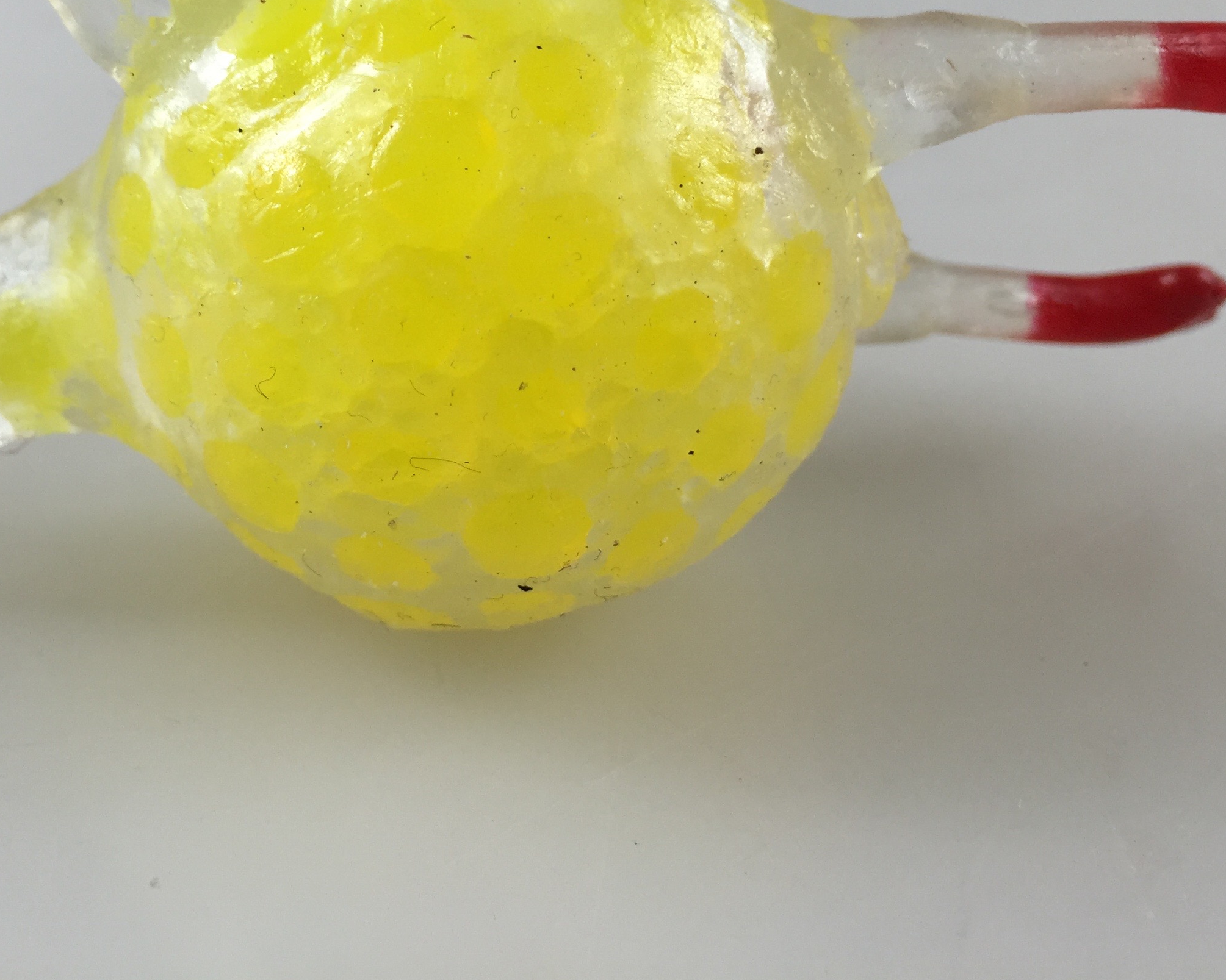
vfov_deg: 32.1
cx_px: 461
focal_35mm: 46
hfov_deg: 40.1
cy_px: 237
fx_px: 1669
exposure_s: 1/100
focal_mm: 4.15
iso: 40
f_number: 2.2
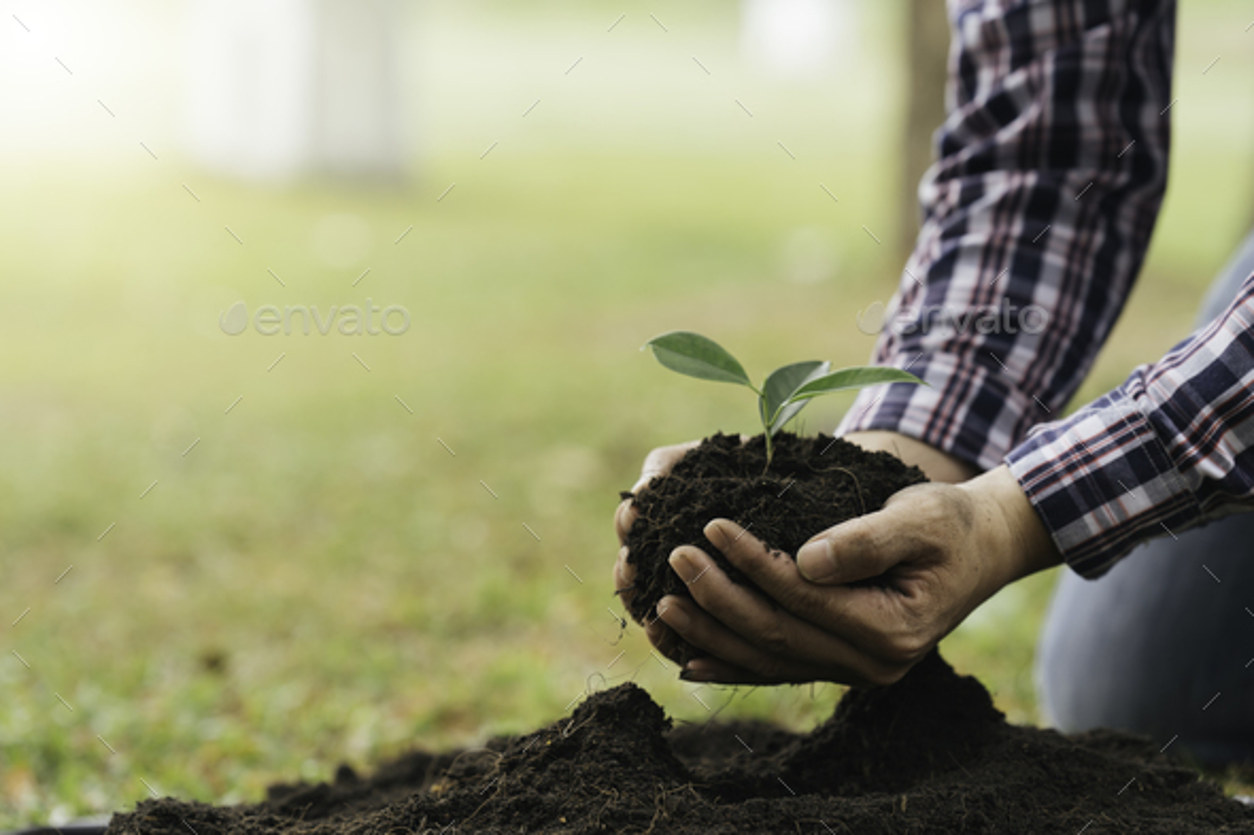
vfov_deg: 16.1
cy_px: 418
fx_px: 2960
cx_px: 627
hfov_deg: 23.9
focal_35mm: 85
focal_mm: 85
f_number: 3.2
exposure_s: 1/160
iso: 160
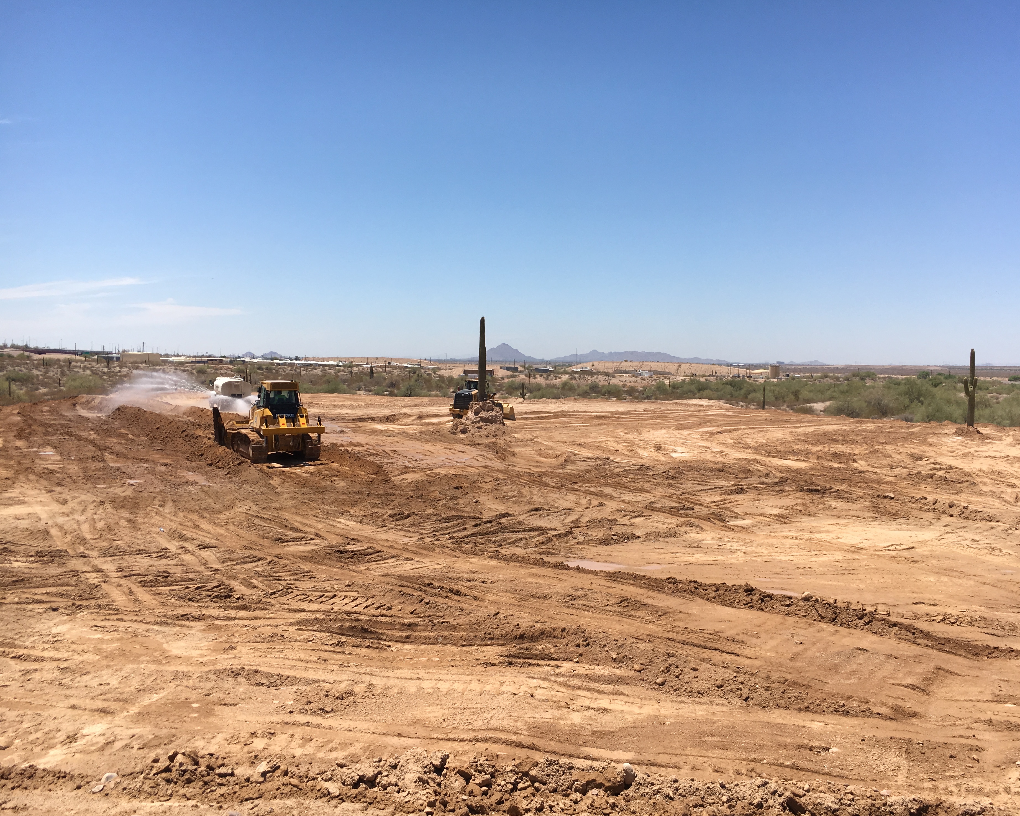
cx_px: 558
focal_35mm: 31
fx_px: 936
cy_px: 414
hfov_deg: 57.1
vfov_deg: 47.1
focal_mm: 4.15
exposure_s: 1/2481
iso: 25
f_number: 2.2
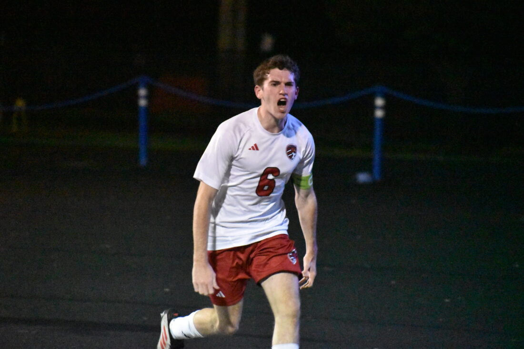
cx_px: 262
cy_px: 174
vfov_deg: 4.4
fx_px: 4584
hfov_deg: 6.5
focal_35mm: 315
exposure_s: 1/400
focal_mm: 210
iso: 25600
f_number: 5.3
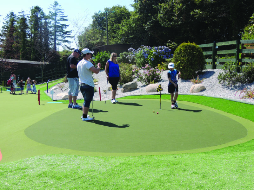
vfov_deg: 30.9
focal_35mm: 47
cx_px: 127
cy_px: 95
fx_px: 345
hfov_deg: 40.4
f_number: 3.5
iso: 100
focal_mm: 8.3
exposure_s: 1/800
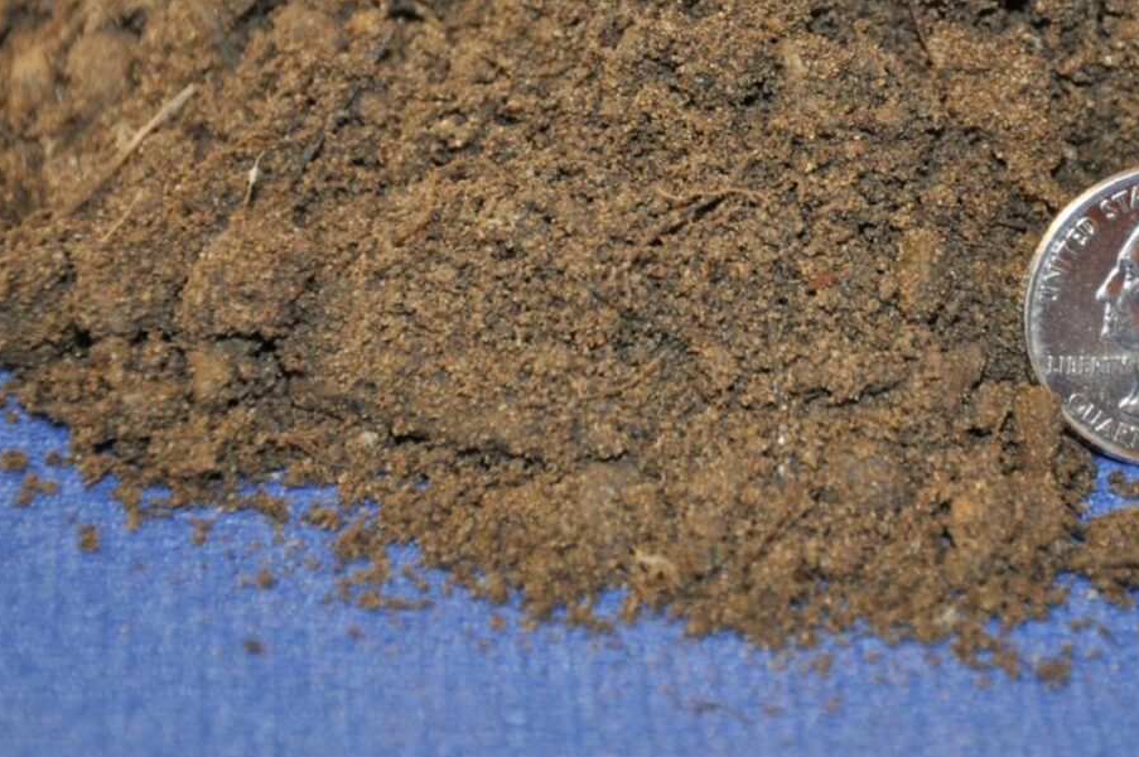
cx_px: 788
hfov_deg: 9.5
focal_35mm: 217
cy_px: 117
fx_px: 6853
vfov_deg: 6.3
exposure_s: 1/60
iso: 800
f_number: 5.6
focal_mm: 85
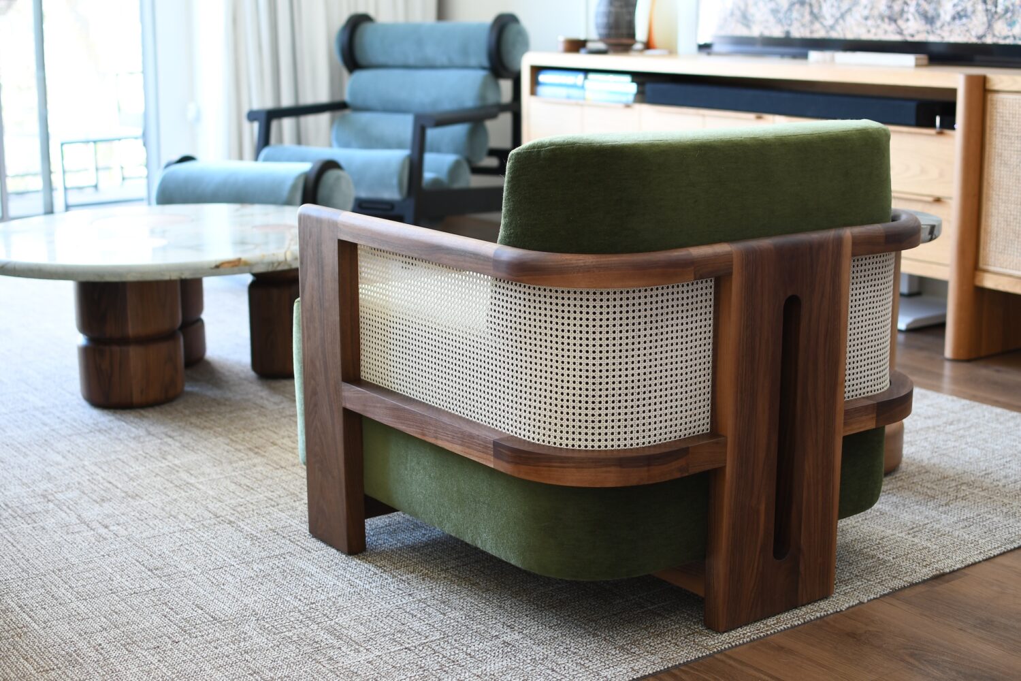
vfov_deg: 26.0
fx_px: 1475
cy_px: 340
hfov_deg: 38.2
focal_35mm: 52
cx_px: 510
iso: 320
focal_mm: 35
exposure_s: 1/30
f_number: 3.5
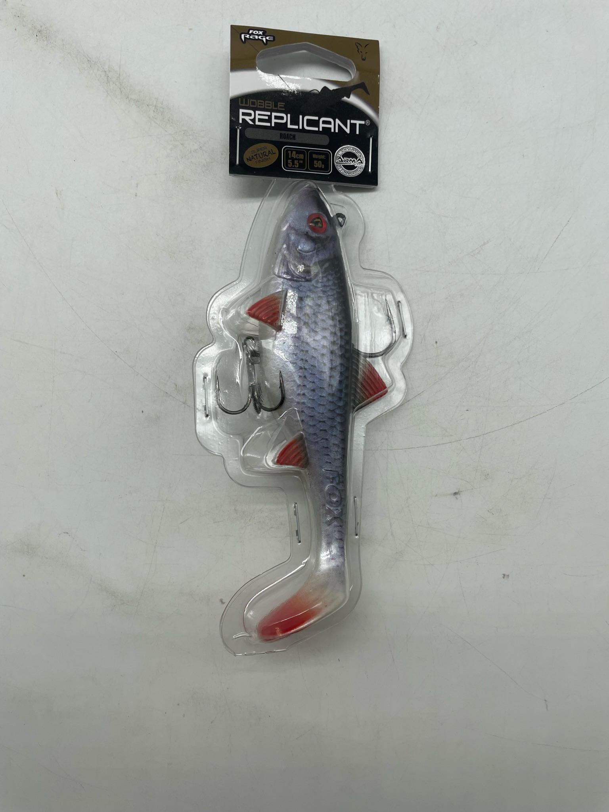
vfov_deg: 67.3
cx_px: 304
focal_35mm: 26
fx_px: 610
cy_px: 406
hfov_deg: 53.0
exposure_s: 1/947
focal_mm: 4.2
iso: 32
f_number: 1.6
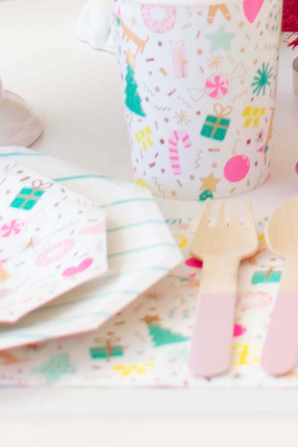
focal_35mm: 299
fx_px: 3709
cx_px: 619
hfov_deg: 4.5
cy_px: -743
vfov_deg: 6.5
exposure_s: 1/60
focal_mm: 35
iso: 200
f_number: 4
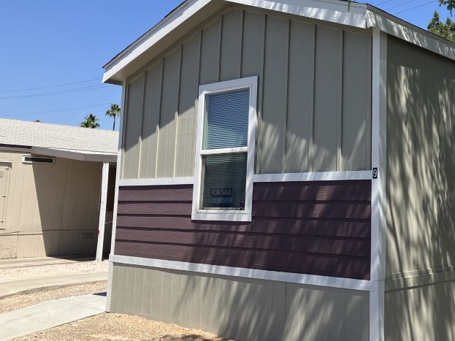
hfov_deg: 39.4
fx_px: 605
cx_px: 372
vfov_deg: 31.3
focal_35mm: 46
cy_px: 120
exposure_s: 1/1869
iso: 32
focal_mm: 3.99
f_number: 1.8
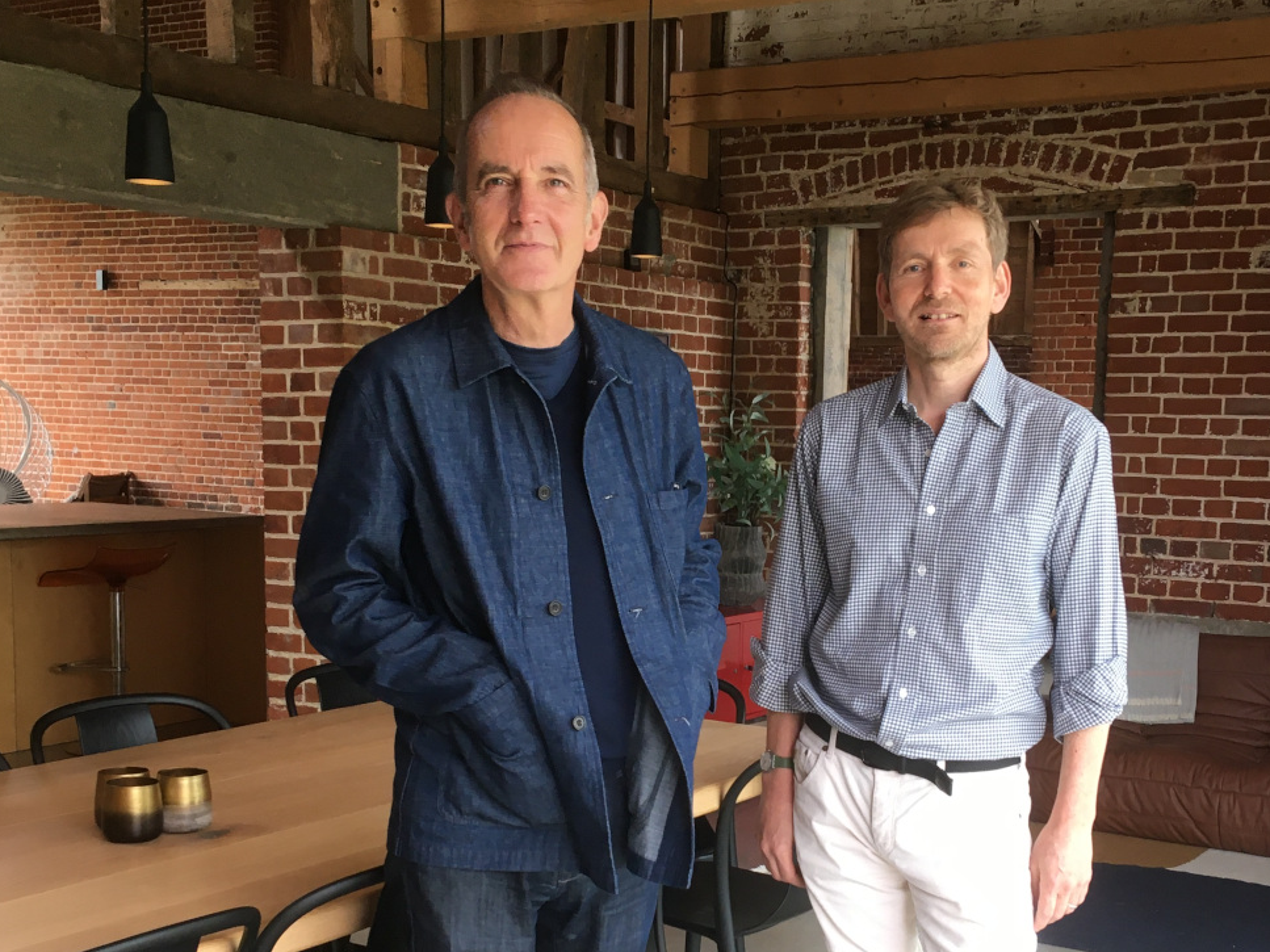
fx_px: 1321
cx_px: 697
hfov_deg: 51.3
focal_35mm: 36
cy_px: 545
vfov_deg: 39.6
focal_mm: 4.15
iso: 25
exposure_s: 1/33
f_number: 2.2
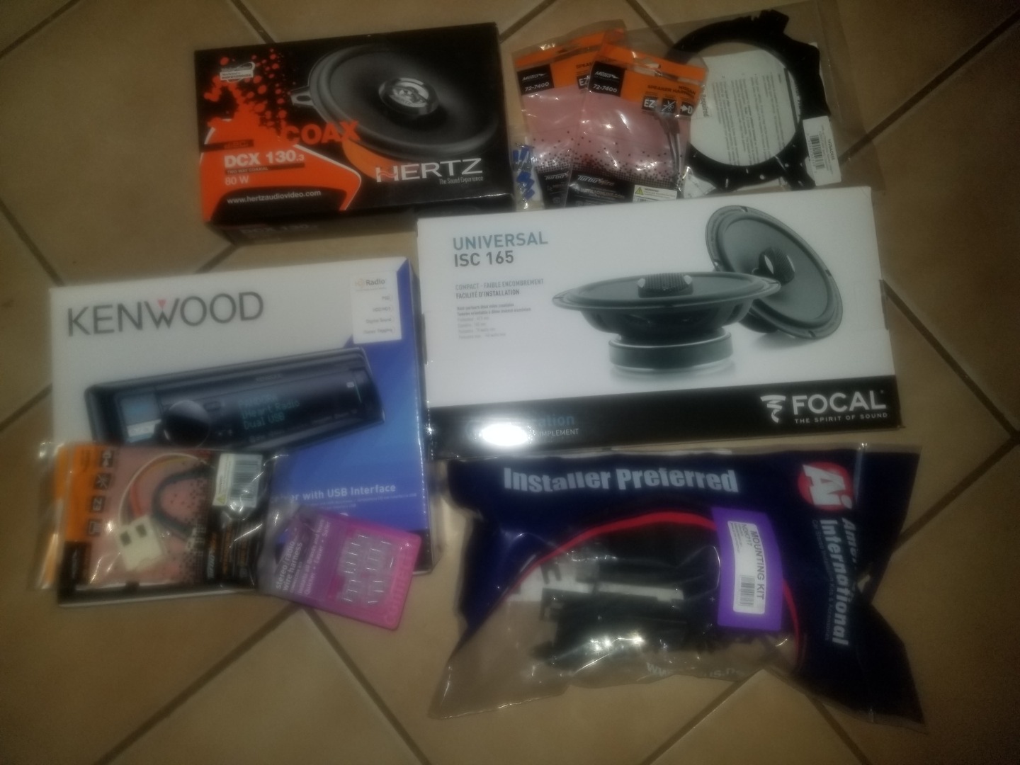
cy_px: 382
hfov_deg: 67.3
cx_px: 510
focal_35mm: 26
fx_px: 766
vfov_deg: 53.1
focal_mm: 4.25
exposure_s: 1/50
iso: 80
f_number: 1.7
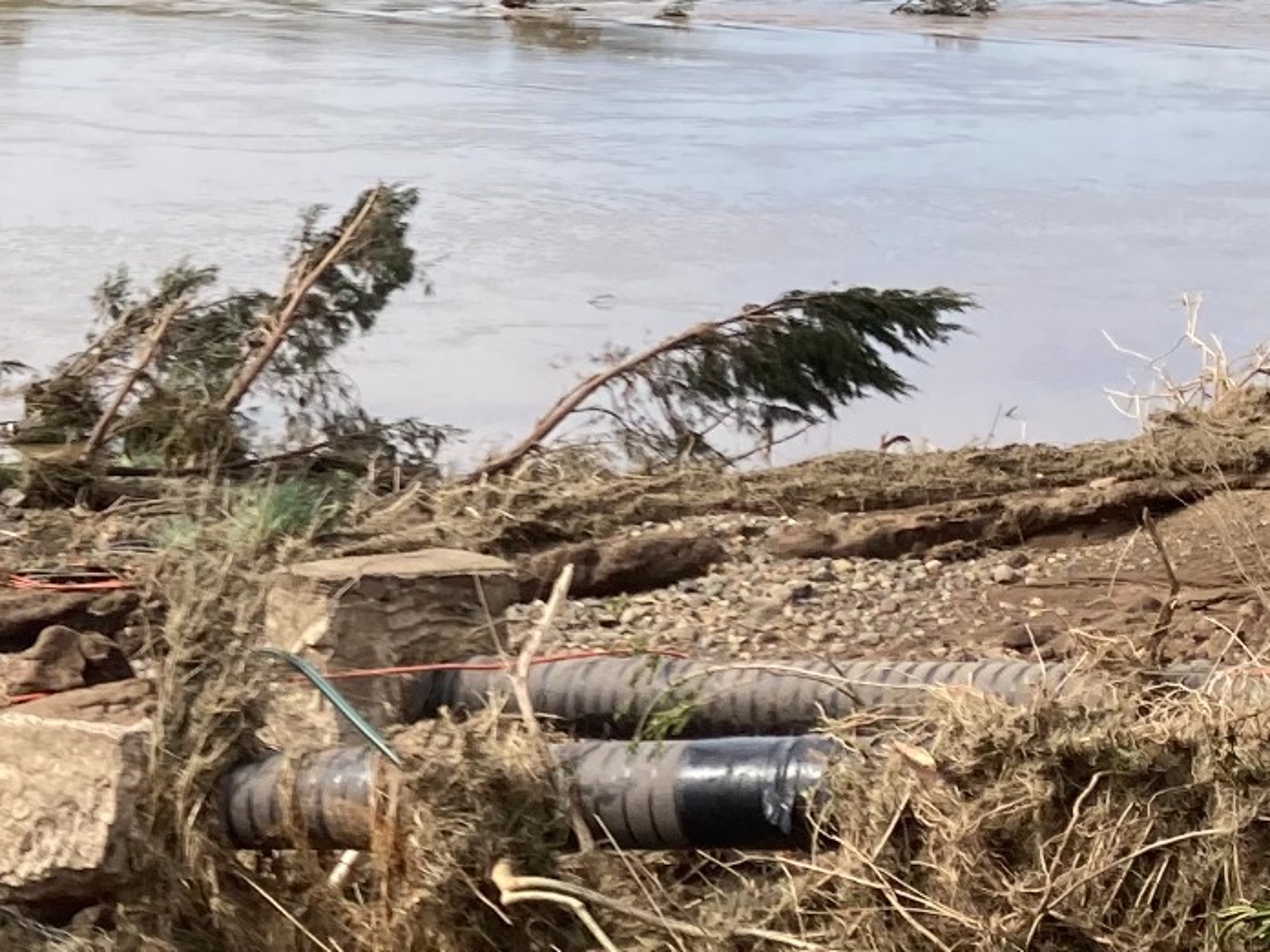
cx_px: -513
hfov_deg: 17.5
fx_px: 3779
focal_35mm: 103
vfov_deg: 14.4
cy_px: 580
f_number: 1.8
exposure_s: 1/1412
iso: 20
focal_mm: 3.99
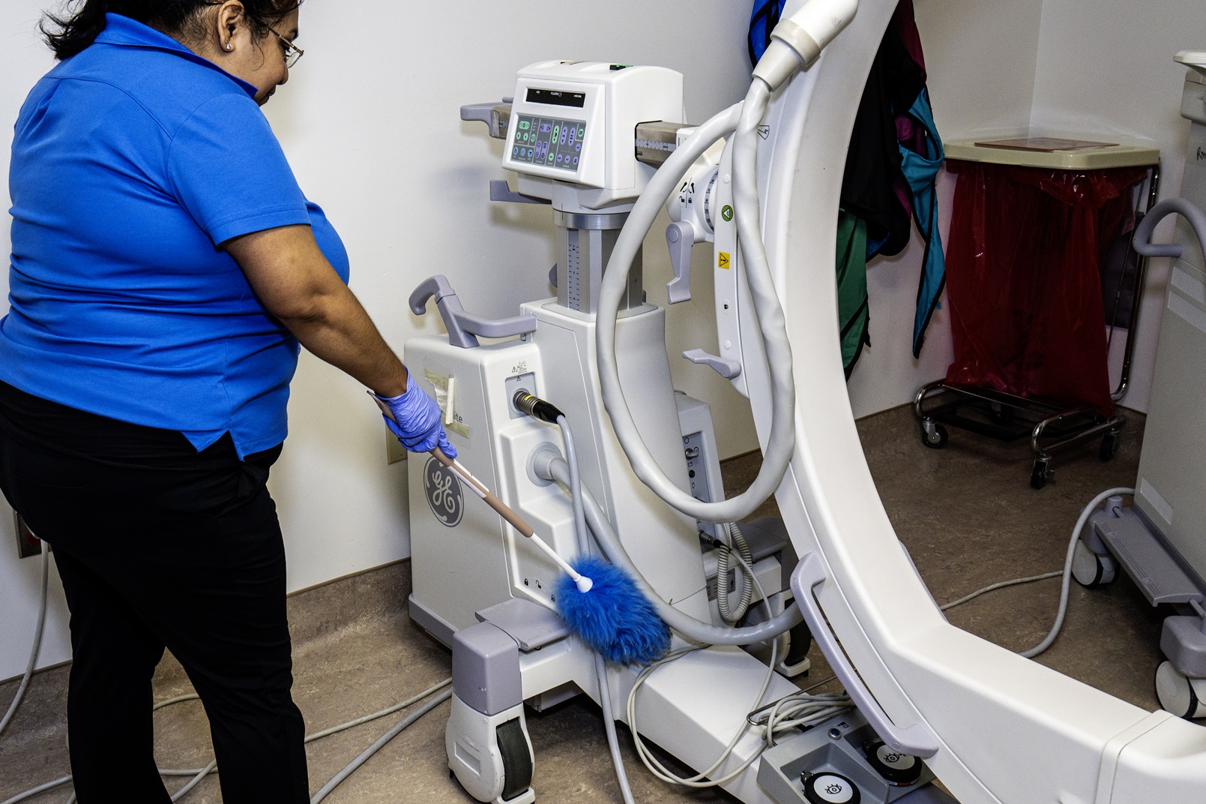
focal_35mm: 37
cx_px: 517
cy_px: 395
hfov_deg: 51.7
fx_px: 1239
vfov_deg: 35.9
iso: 1600
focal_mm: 31
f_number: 9
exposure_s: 1/80
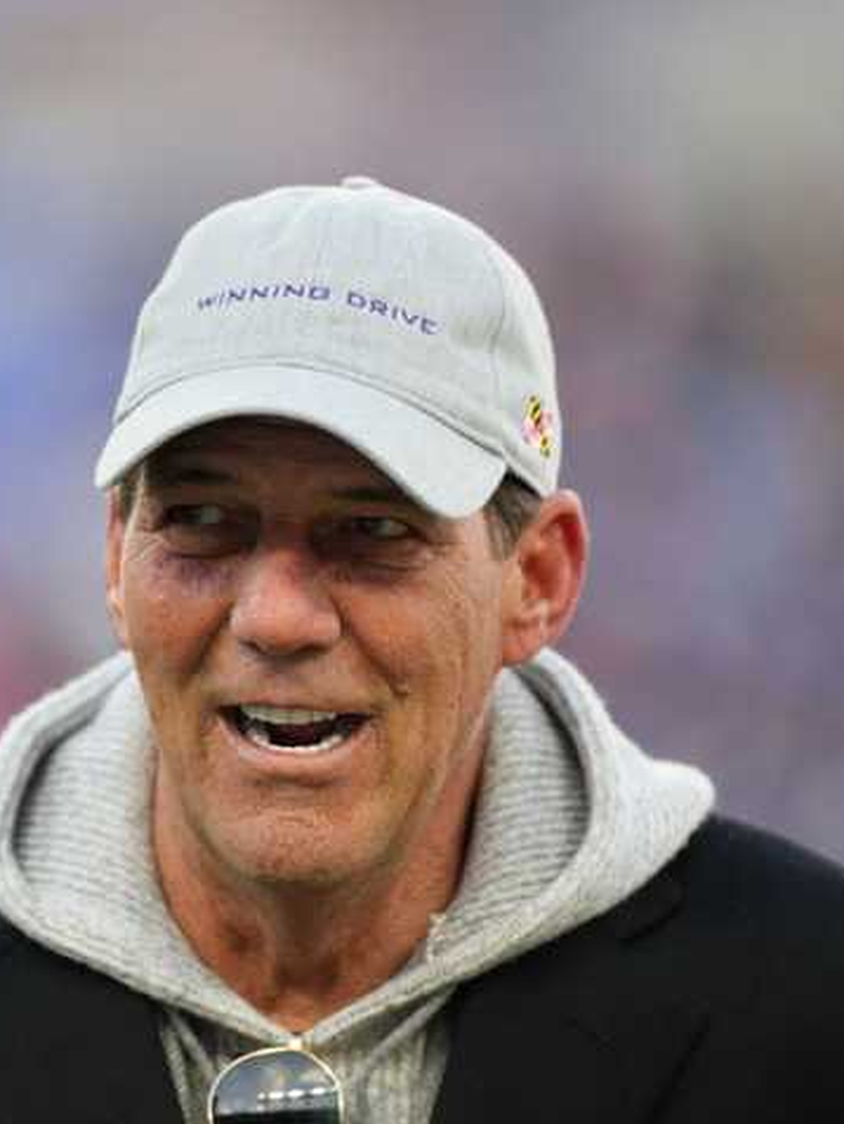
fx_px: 18847
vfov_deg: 3.4
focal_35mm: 580
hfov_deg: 2.6
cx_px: 295
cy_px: 561
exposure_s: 1/800
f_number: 2.8
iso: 500
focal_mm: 400
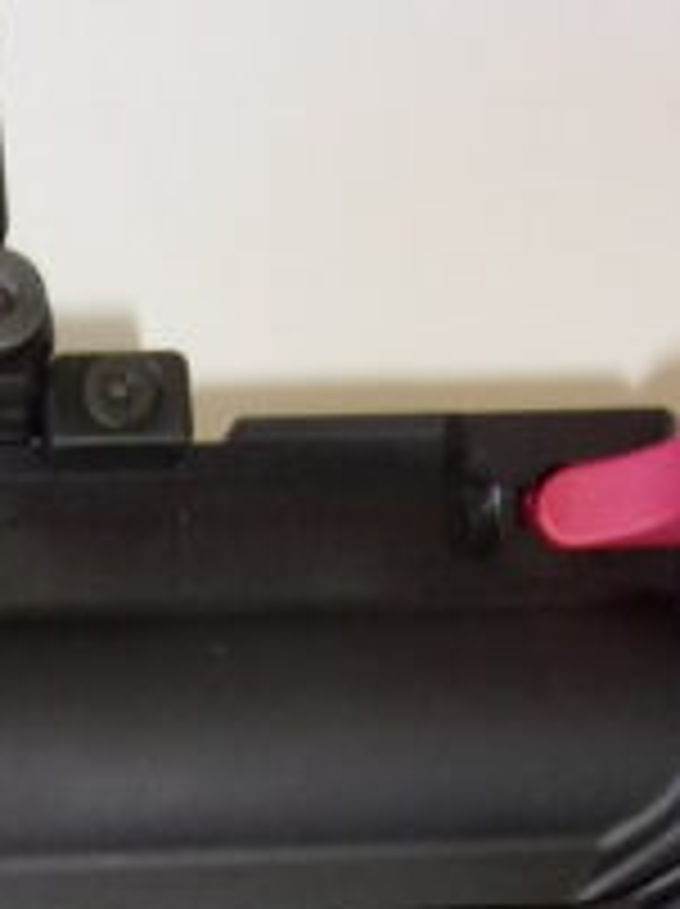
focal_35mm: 107
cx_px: -252
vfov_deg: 16.1
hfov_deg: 13.2
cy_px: 1548
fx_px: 2809
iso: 200
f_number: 3
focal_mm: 4.9
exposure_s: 1/34
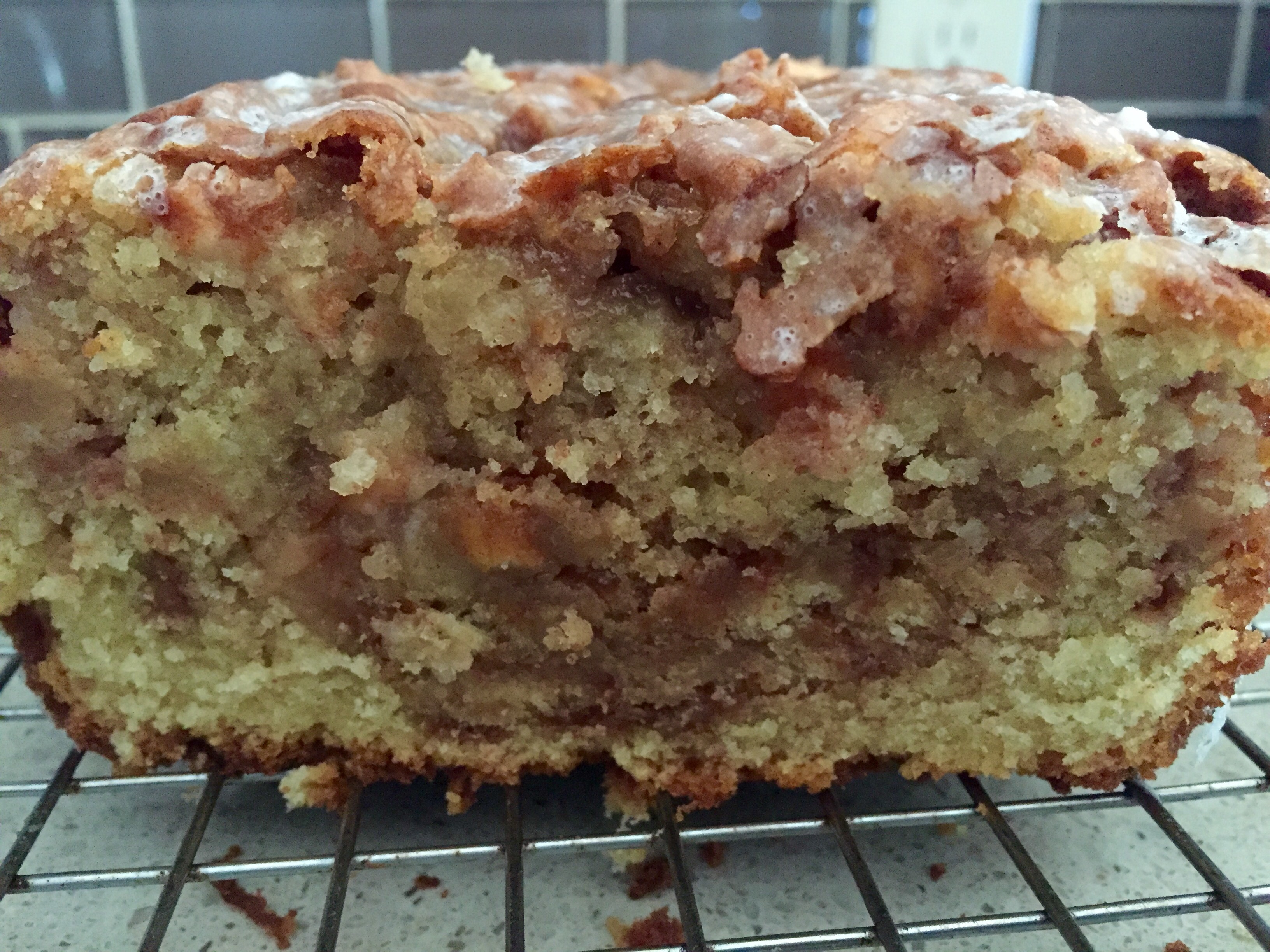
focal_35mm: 29
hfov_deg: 61.7
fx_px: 1064
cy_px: 476
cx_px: 635
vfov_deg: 48.2
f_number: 2.2
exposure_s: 1/15
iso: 400
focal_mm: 4.15
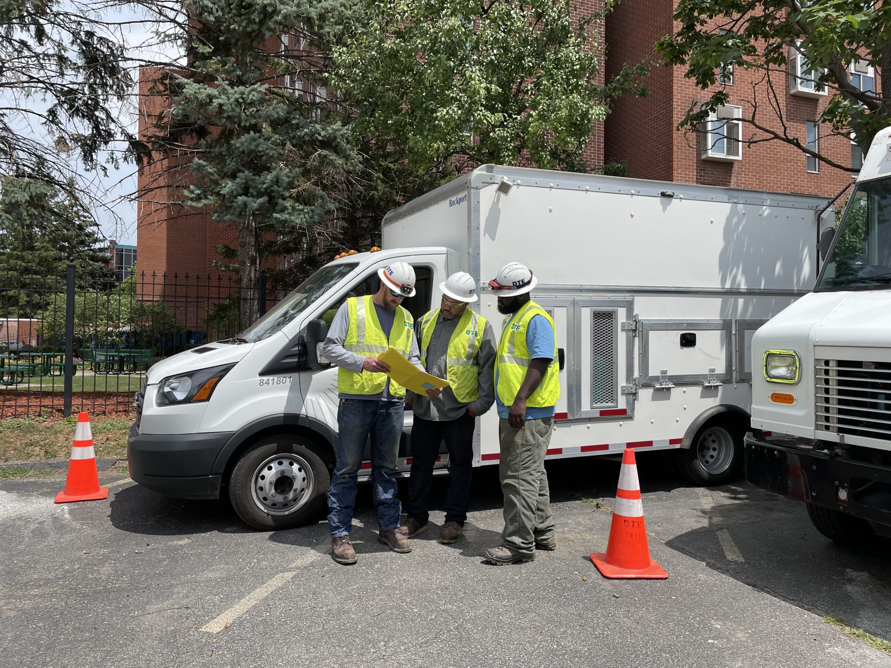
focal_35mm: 26
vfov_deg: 53.1
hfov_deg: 67.3
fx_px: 669
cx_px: 446
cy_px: 334
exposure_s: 1/5291
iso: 32
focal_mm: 4.2
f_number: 1.6
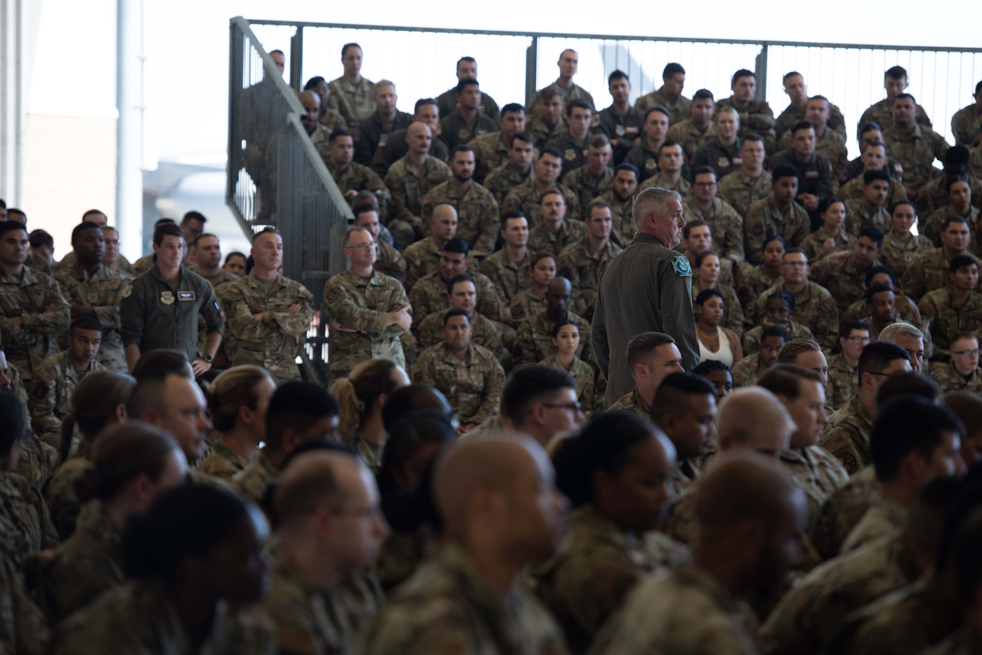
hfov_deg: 12.8
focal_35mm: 160
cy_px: 328
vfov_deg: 8.6
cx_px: 491
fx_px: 4366
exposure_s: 1/200
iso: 100
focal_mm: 160
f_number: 3.5
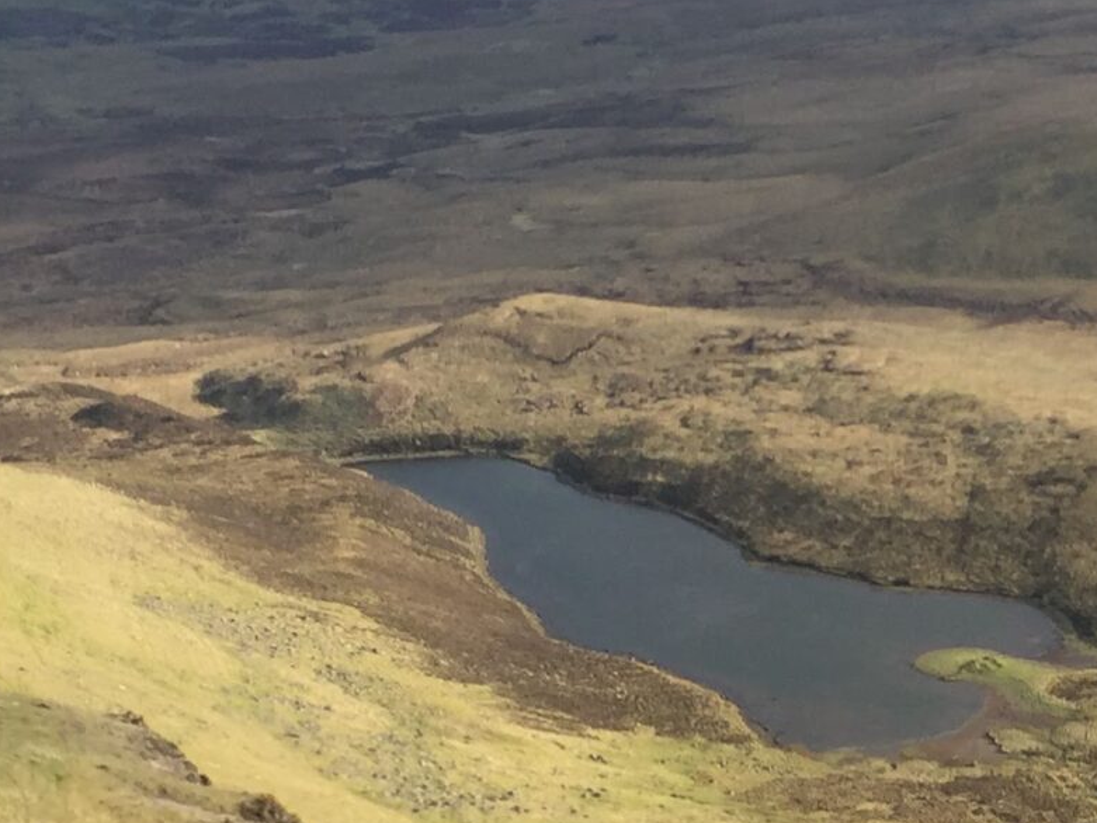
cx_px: 883
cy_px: 684
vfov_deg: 15.4
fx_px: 3011
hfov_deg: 20.4
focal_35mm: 95
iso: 32
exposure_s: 1/860
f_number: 2.2
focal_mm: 4.15
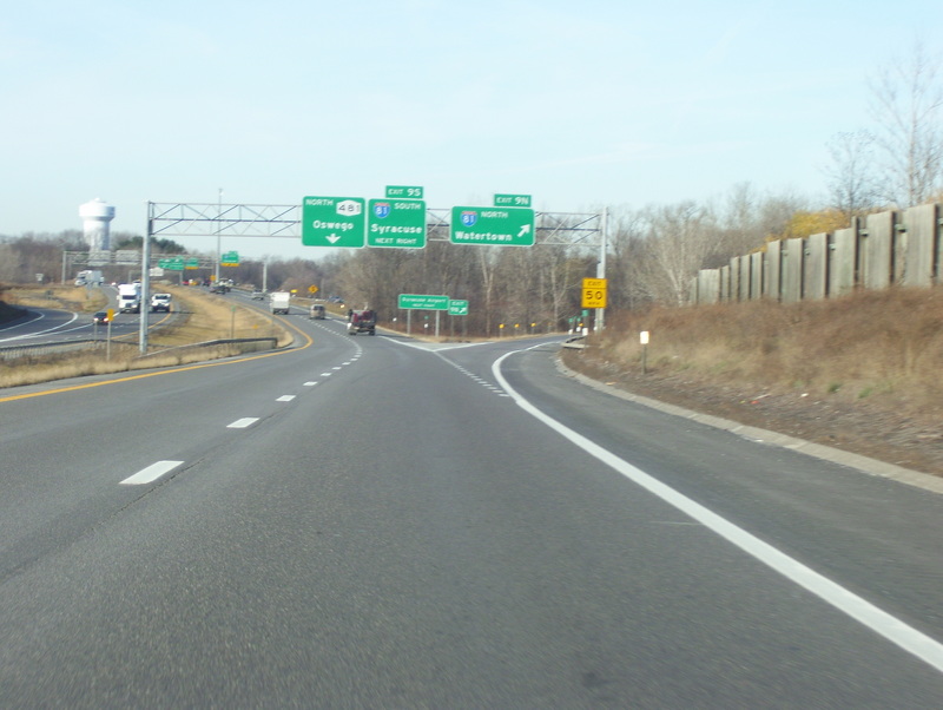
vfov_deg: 13.7
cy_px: 355
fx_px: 2946
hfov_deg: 18.2
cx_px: 472
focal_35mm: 108
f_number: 4.6
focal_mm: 18
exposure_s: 1/320
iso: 80
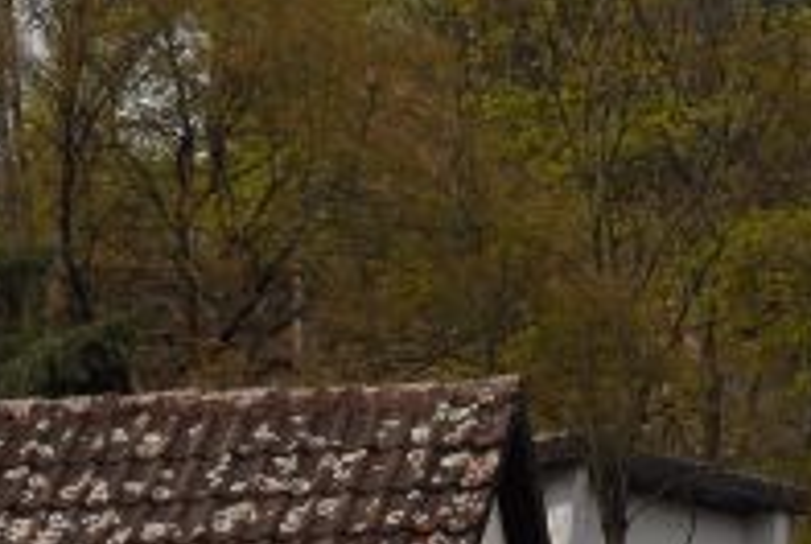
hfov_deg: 6.0
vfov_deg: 4.0
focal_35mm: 341
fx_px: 7693
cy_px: -45
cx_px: 1025
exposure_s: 1/500
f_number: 11
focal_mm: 70
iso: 400
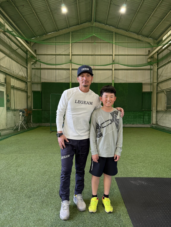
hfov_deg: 56.8
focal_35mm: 24
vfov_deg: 71.6
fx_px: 158
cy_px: 114
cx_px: 86
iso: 160
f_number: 1.78
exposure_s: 1/121
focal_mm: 6.76
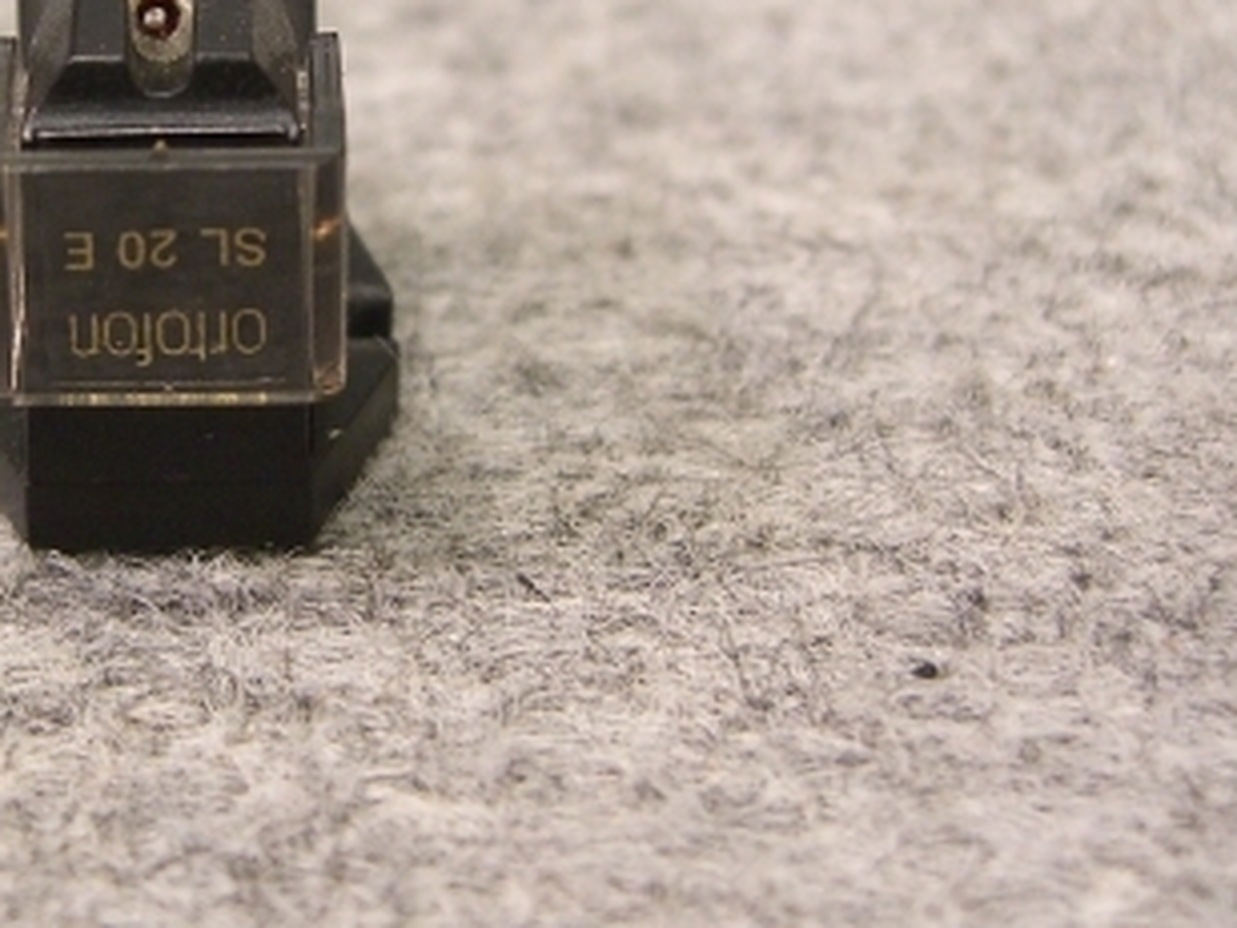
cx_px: 157
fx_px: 2823
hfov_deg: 24.1
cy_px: 161
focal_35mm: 79
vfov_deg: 18.5
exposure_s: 1/30
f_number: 2.8
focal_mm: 7.9
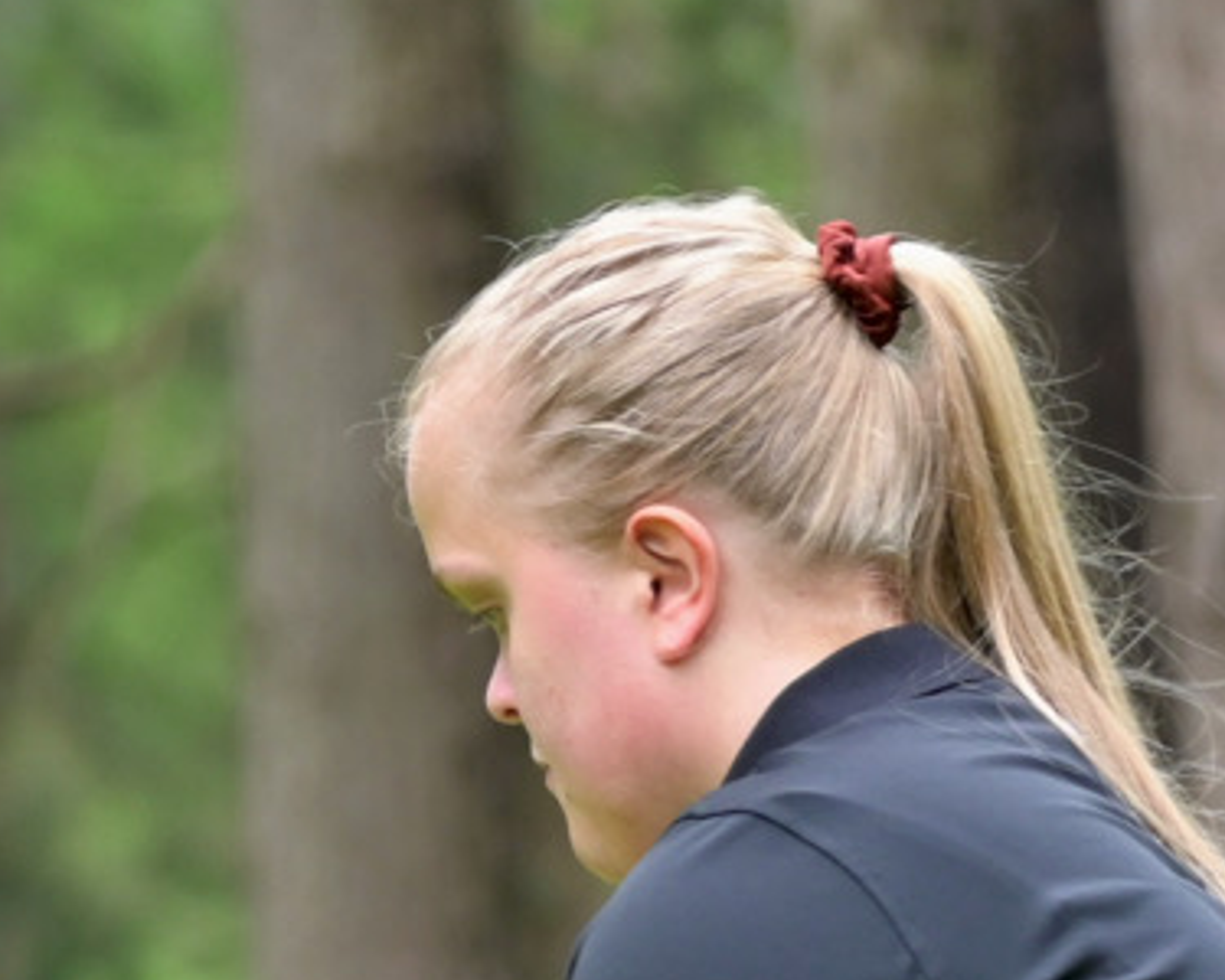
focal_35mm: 1441
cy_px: 1209
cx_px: -523
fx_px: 52244
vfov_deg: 1.1
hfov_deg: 1.3
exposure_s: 1/125
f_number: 6.3
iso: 400
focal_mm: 200
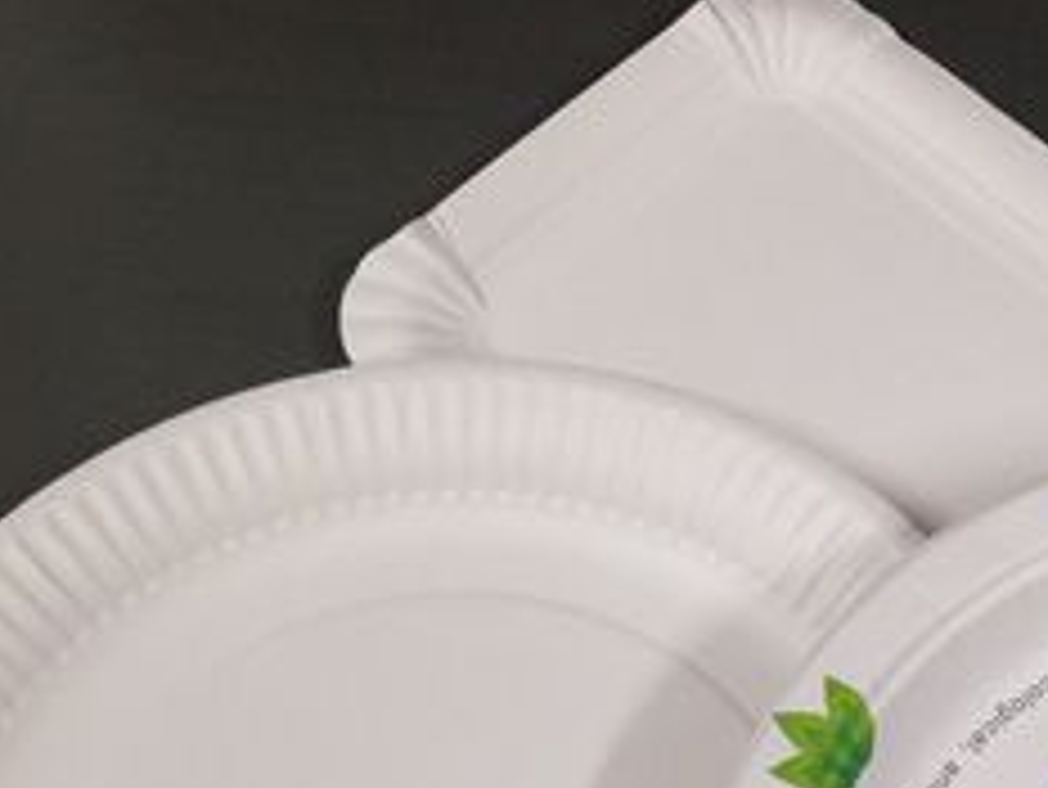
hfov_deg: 22.6
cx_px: 877
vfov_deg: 16.8
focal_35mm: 85
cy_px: 892
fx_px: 2575
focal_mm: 4.12
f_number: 2.4
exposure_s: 1/30
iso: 50
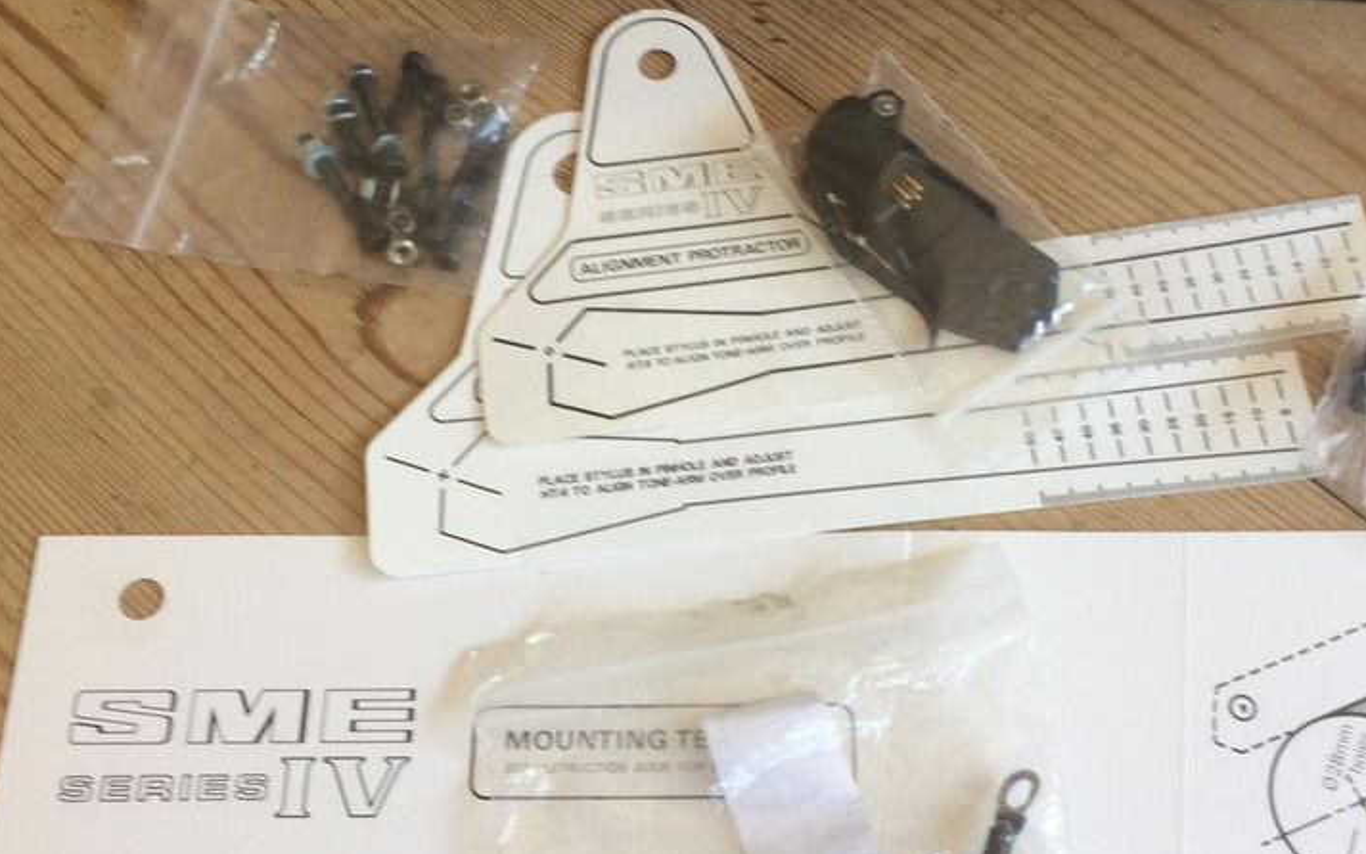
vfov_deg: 28.0
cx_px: 735
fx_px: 1713
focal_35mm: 46
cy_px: 452
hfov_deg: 43.4
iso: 40
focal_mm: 4.15
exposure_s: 1/50
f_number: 2.2
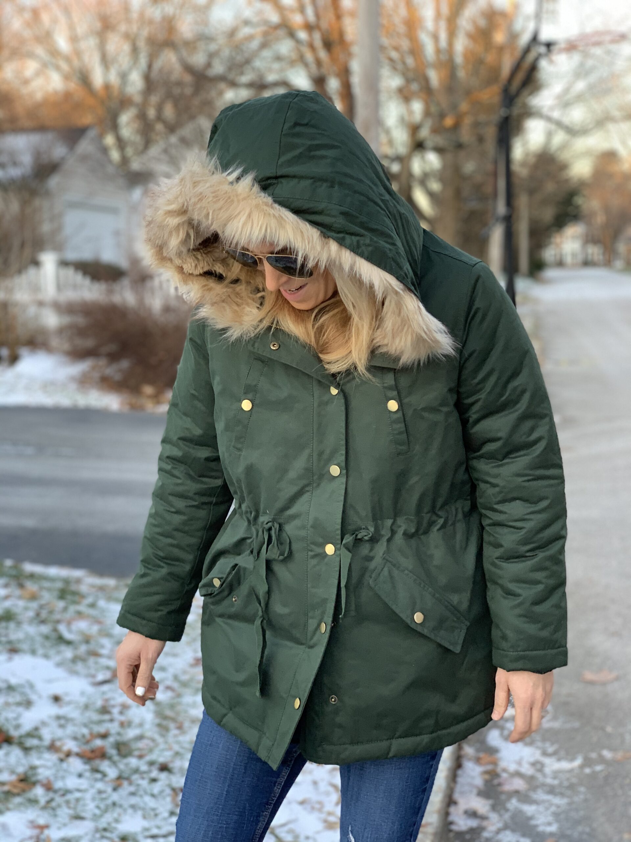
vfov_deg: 36.8
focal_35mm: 52
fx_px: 1264
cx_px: 316
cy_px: 421
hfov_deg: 28.0
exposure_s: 1/118
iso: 125
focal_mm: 6
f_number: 2.4
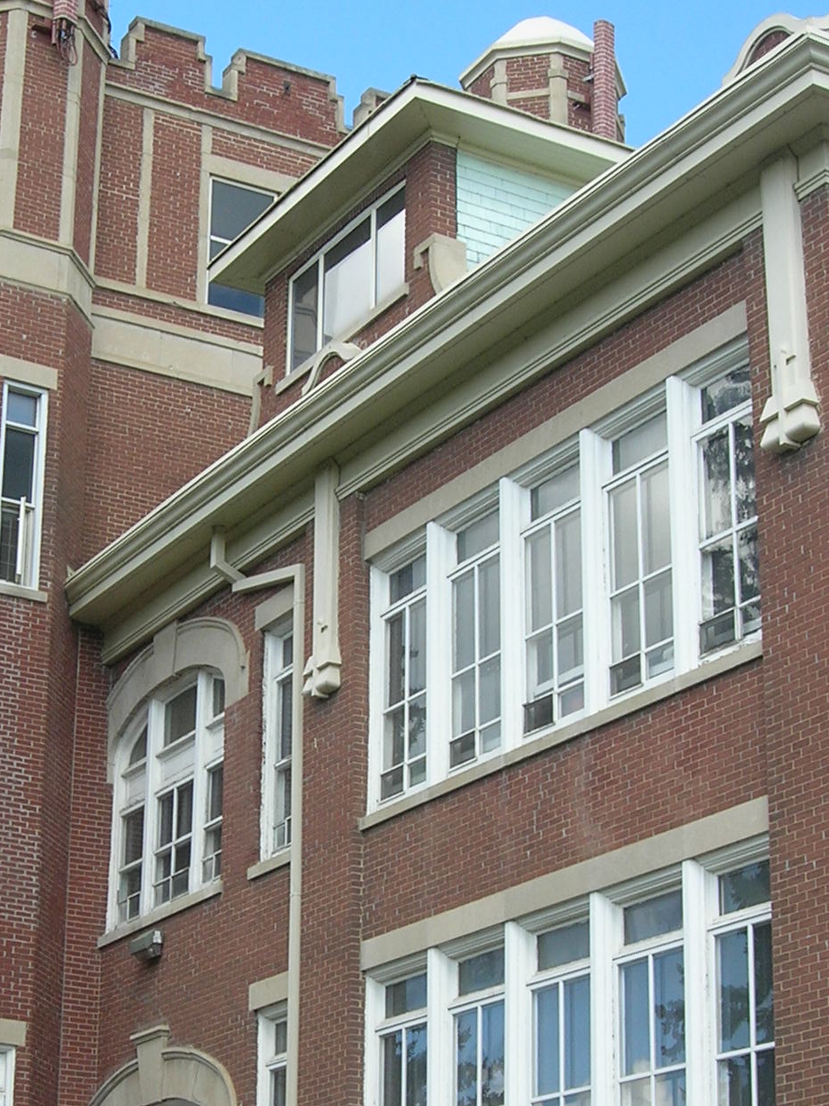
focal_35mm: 79
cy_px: 852
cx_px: 239
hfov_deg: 18.6
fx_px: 2523
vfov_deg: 24.4
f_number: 4.8
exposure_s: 1/230
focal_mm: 7.8
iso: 64
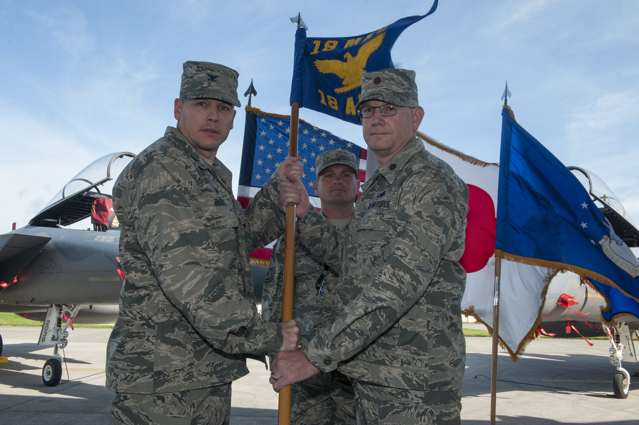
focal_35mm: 34
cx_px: 320
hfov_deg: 55.8
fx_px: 603
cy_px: 212
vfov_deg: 38.8
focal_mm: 34
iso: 500
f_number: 16
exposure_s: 1/125
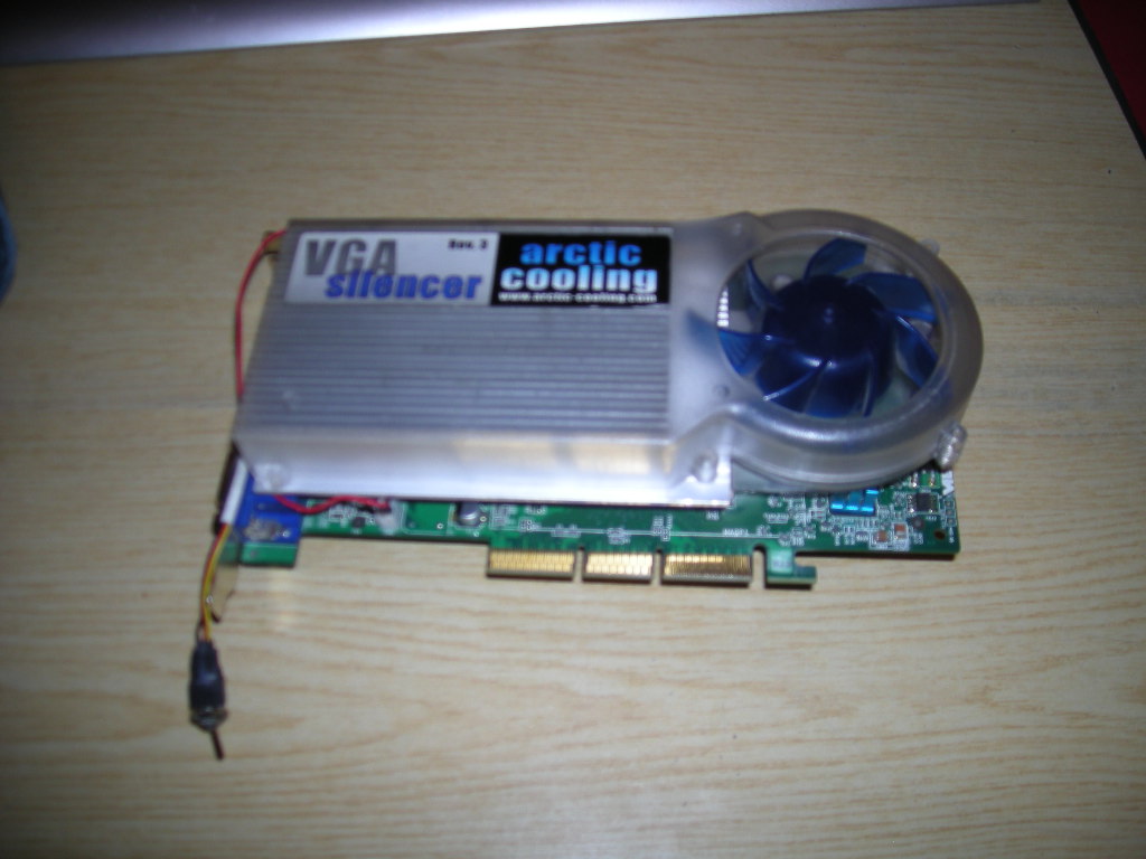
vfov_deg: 40.7
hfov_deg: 52.6
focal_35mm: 35
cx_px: 573
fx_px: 1159
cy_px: 430
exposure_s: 1/60
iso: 50
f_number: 2.8
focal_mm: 5.7
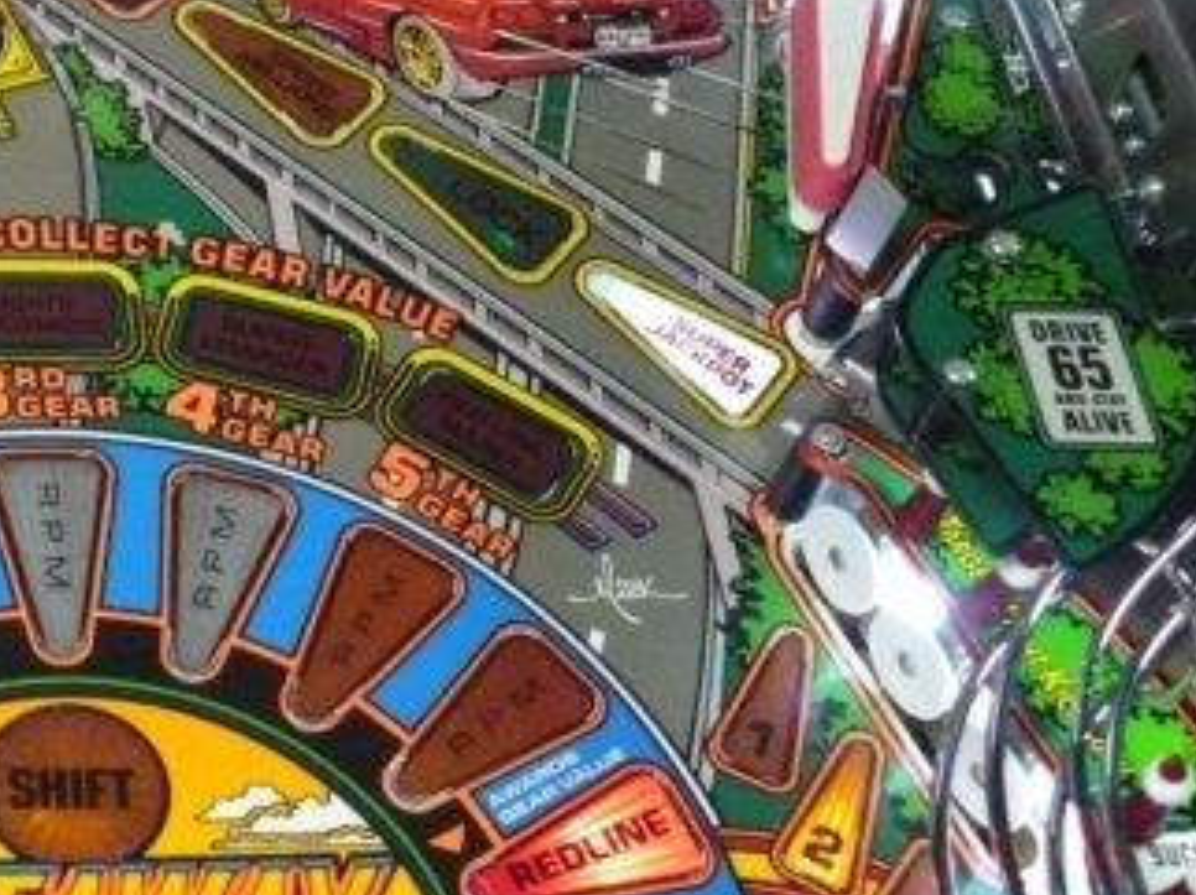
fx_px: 2520
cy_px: 305
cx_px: 32
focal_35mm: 73
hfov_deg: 25.5
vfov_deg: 20.1
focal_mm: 6.1
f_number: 2.8
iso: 800
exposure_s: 1/125
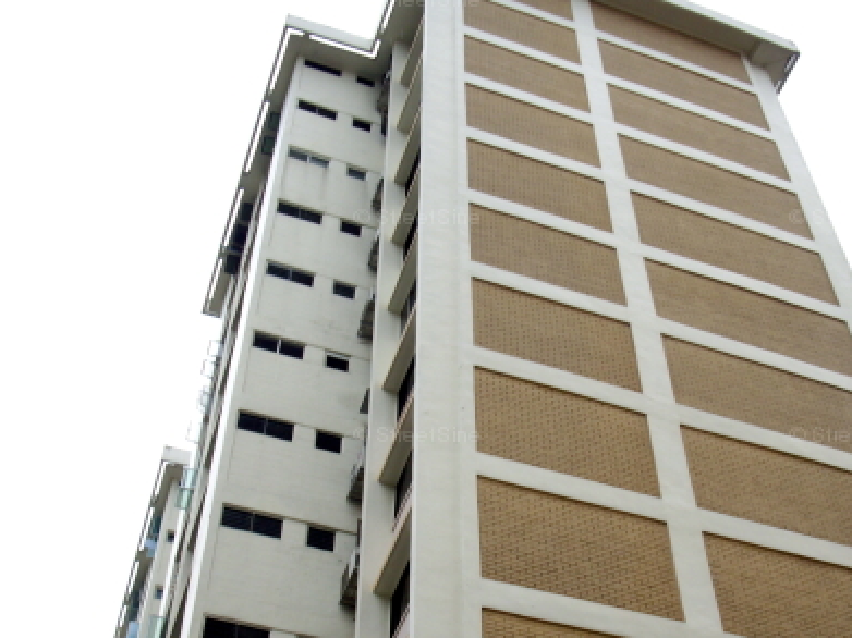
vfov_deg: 27.8
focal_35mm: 52
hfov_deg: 36.7
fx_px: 1279
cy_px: 438
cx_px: 516
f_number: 5.6
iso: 80
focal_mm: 6.2
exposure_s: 1/100
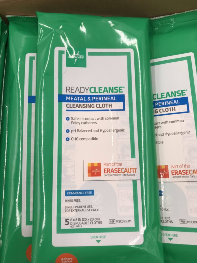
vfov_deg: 63.4
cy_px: 132
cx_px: 98
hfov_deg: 49.7
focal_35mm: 28
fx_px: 212
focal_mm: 3.99
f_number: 1.8
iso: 20
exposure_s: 1/129
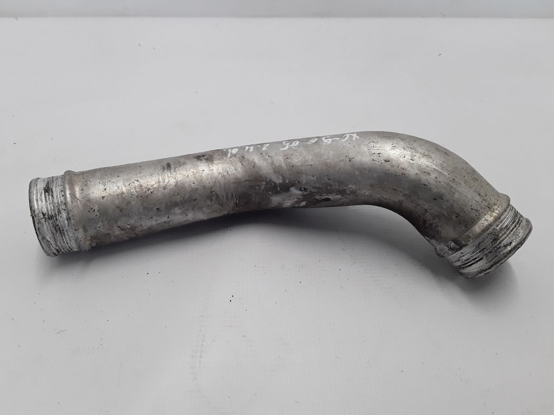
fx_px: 432
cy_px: 208
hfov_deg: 65.3
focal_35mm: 27
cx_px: 277
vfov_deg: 51.4
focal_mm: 2.91
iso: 50
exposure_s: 1/50
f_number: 1.9
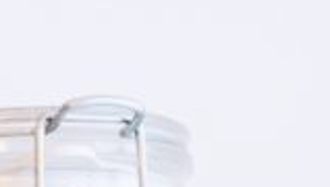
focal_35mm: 132
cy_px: 360
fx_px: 1157
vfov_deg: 8.8
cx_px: -45
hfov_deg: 15.7
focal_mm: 4.15
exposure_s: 1/33
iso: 250
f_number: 2.2
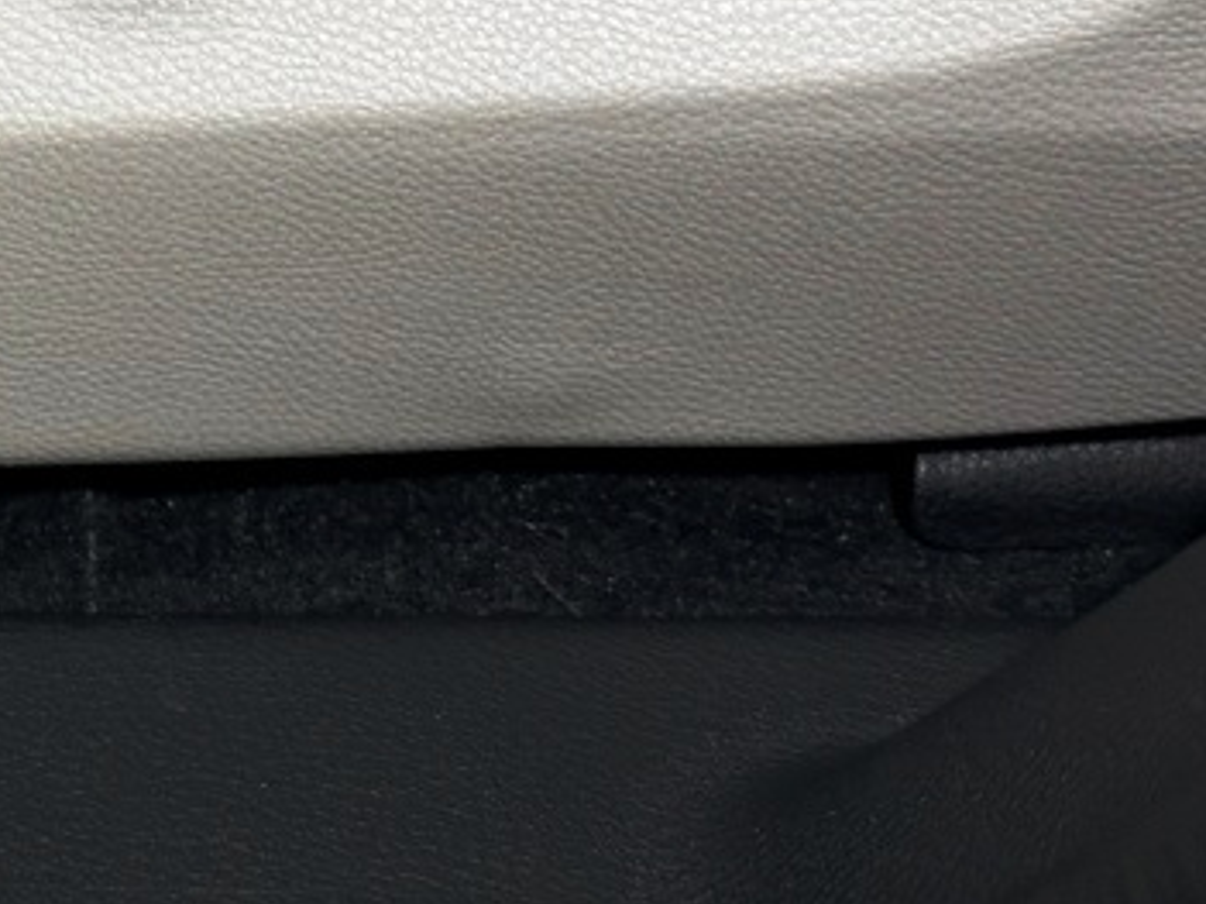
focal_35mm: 140
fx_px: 4876
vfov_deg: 10.3
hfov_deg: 13.8
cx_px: -155
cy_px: -299
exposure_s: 1/60
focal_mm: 6.86
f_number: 1.78
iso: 200
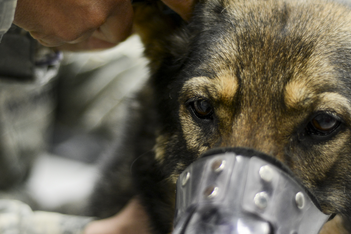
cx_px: 171
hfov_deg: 20.4
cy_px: 110
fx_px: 975
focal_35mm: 100
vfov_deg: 13.7
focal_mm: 50
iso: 800
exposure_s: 1/200
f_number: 1.8
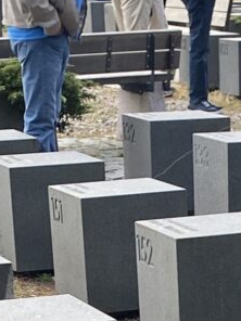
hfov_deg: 8.2
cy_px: 835
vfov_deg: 9.5
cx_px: 251
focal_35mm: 180
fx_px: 1671
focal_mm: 4.25
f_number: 1.8
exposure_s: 1/446
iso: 32
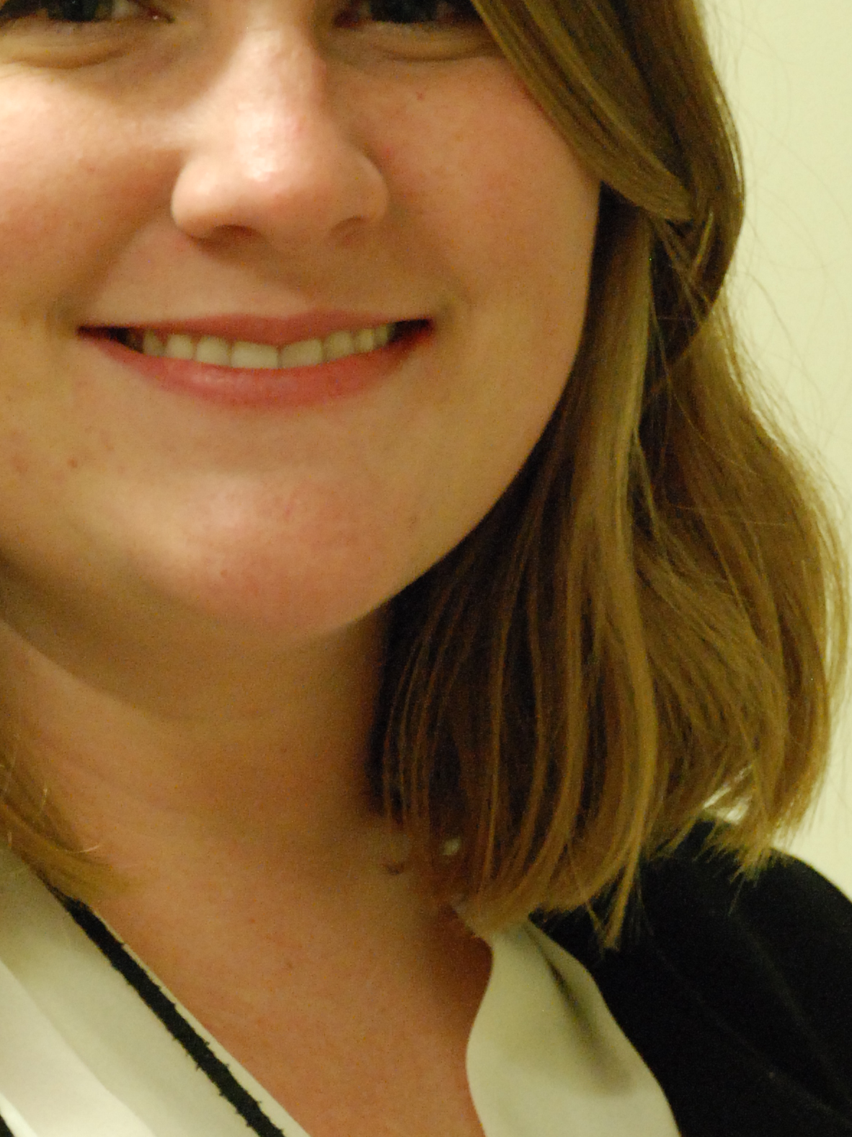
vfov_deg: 9.0
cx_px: 117
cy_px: 374
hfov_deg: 6.7
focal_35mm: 220
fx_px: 7220
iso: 1400
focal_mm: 62
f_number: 5.3
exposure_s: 1/30
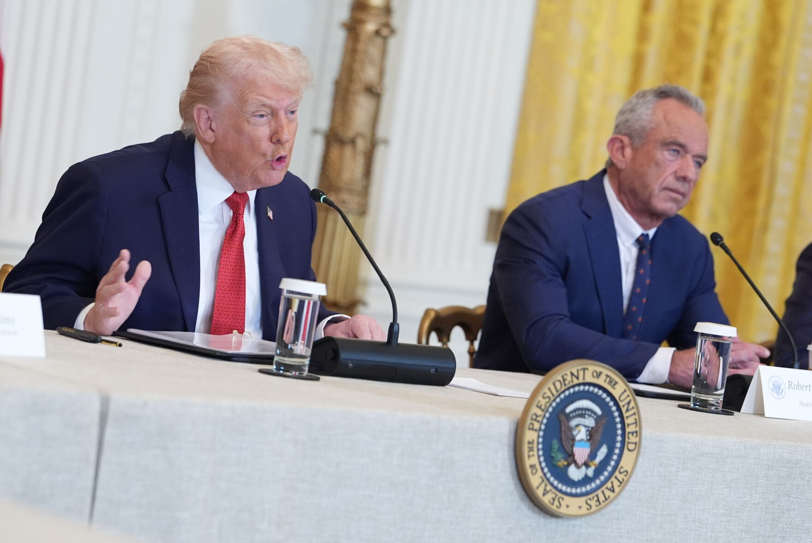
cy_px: 272
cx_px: 406
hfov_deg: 13.7
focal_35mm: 150
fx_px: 3386
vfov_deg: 9.2
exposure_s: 1/160
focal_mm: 100
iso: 2000
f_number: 2.2
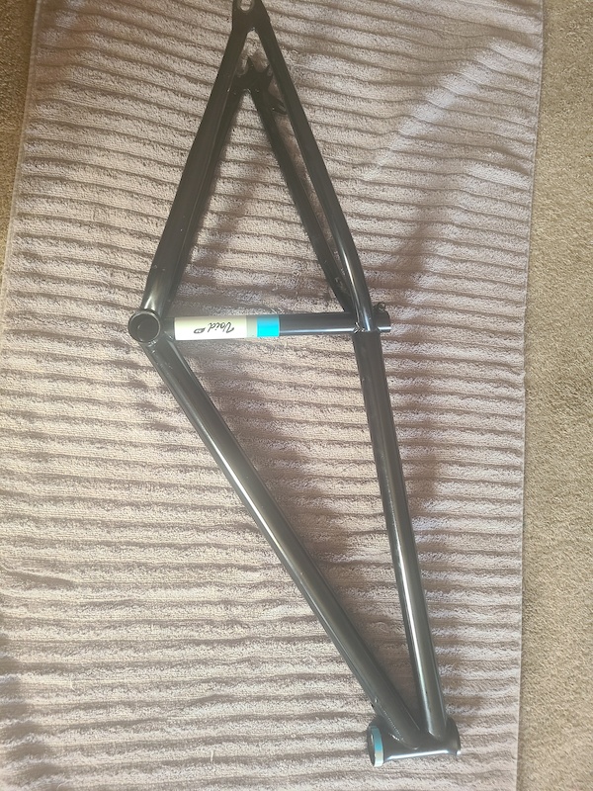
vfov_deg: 67.3
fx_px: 594
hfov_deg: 53.1
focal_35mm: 26
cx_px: 296
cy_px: 396
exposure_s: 1/40
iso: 320
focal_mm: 5.4
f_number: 1.8
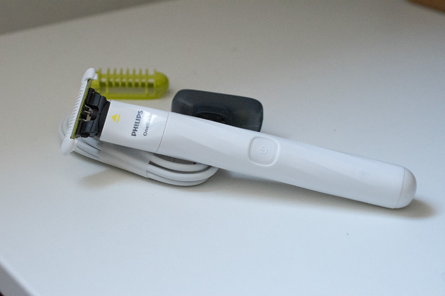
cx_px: 222
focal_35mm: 60
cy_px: 148
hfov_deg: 33.4
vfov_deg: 22.6
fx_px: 742
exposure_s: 1/250
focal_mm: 40
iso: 4000
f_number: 5.6
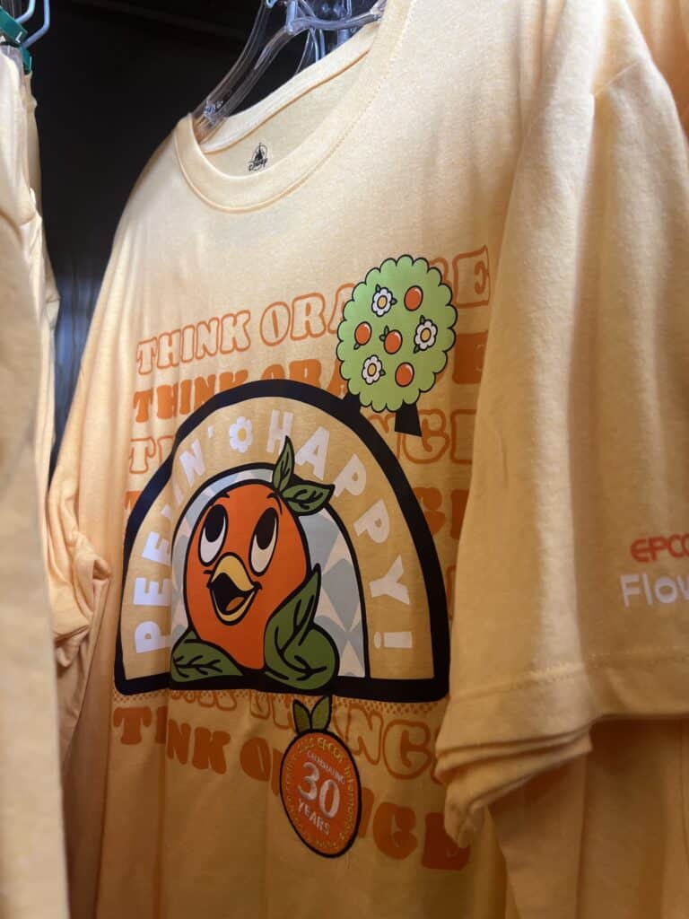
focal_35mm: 26
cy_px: 460
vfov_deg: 67.3
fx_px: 690
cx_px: 344
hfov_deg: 53.1
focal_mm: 5.7
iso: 160
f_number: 1.5
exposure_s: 1/60
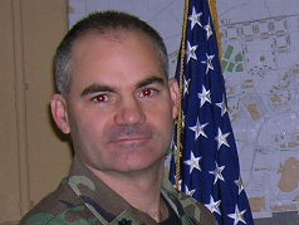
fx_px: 1262
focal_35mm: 146
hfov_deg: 13.2
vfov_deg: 10.1
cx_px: 343
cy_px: 230
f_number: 2.9
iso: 59
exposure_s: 1/60.1
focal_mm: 5.7
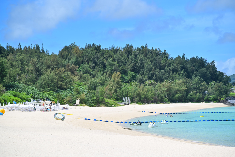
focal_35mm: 120
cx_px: 118
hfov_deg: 17.1
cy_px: 78
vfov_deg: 11.4
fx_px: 783
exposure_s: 1/1000
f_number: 4
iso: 100
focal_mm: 120
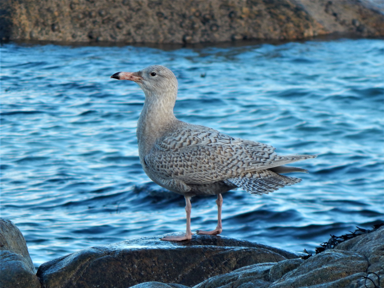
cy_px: 144
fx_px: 7411
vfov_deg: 2.2
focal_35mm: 668
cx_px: 192
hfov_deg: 3.0
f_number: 5.8
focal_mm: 120
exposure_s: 1/125
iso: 140
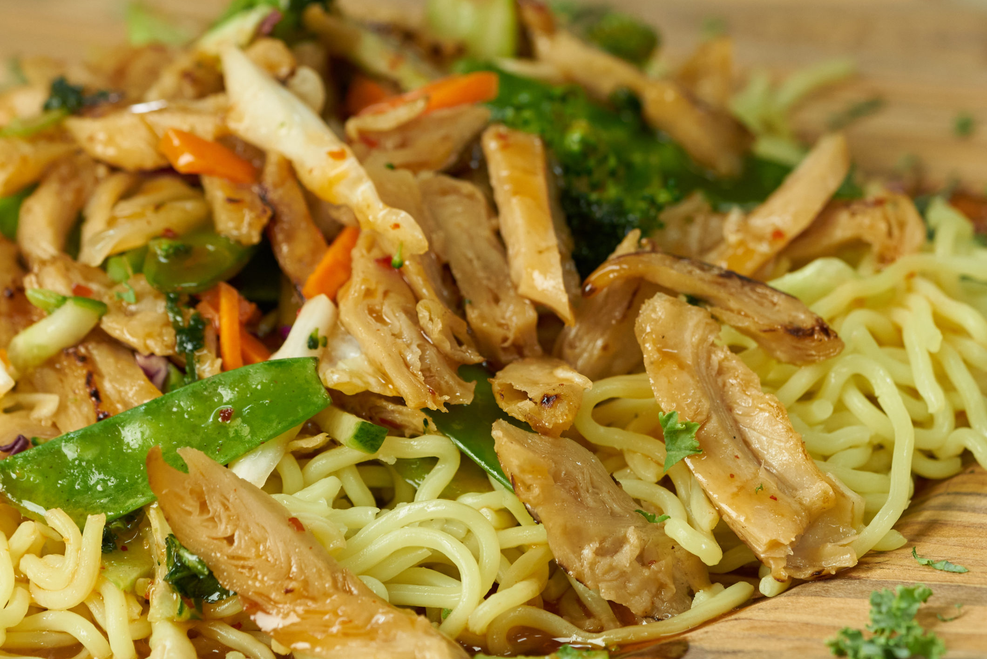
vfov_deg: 8.4
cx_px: 525
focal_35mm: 163
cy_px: 353
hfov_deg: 12.6
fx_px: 4470
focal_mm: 90
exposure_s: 1/250
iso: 1600
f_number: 4.5
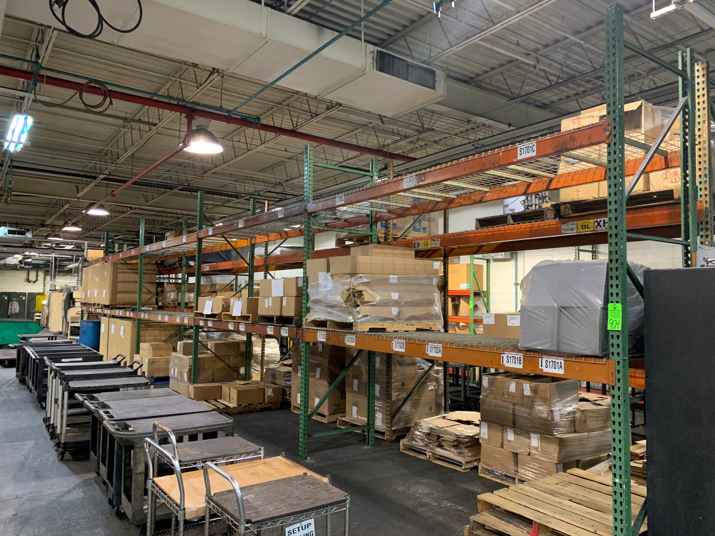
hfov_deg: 67.3
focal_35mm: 26
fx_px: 537
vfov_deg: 53.1
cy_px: 268
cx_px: 358
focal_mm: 4.25
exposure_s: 1/40
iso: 250
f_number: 1.8
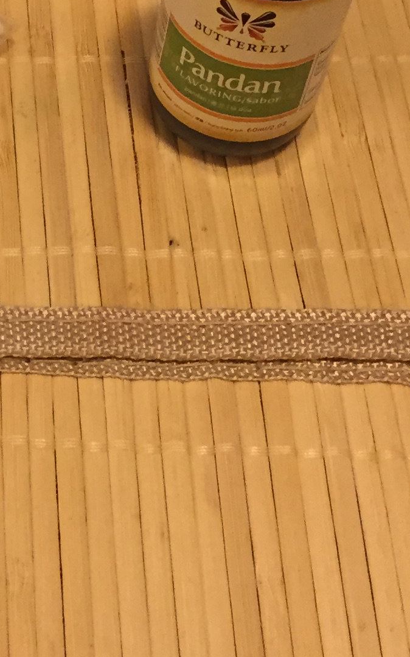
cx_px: -180
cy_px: 73
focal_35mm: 93
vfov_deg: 21.8
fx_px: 1663
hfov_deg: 13.4
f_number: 2.2
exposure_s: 1/30
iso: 125
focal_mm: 4.15
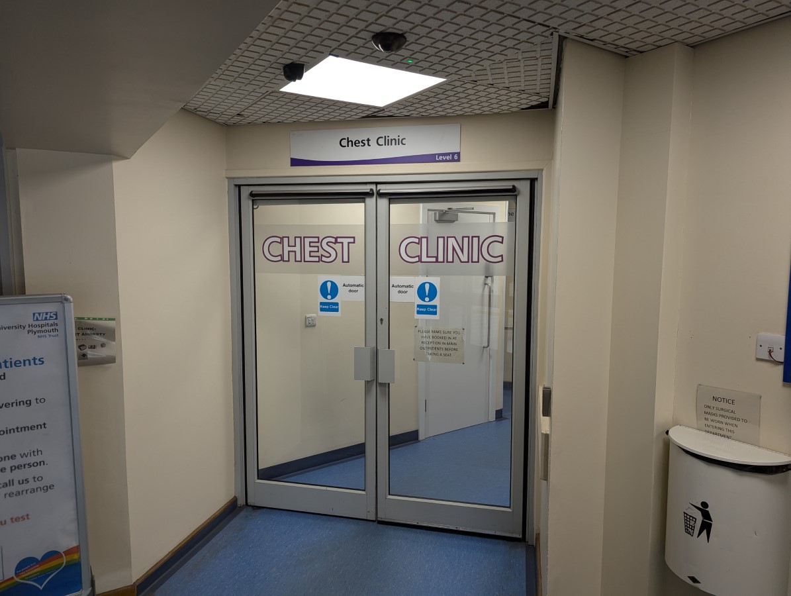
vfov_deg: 56.9
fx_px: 549
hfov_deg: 71.5
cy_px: 298
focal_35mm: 24
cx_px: 396
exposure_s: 1/77.1
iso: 43
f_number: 1.85
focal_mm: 6.81
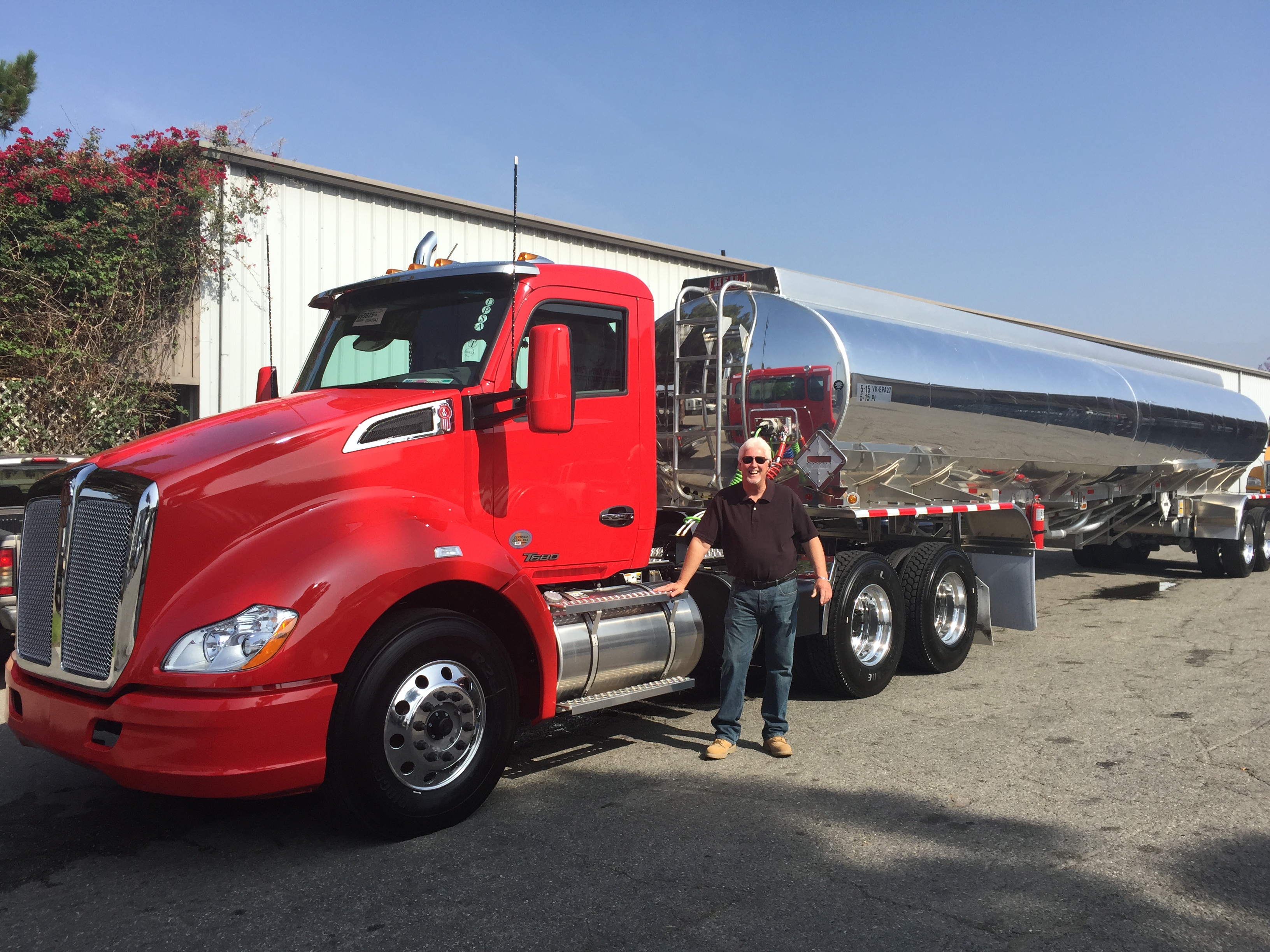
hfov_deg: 61.7
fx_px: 1064
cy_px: 476
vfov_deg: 48.2
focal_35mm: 29
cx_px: 635
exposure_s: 1/1364
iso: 32
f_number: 2.2
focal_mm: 4.15
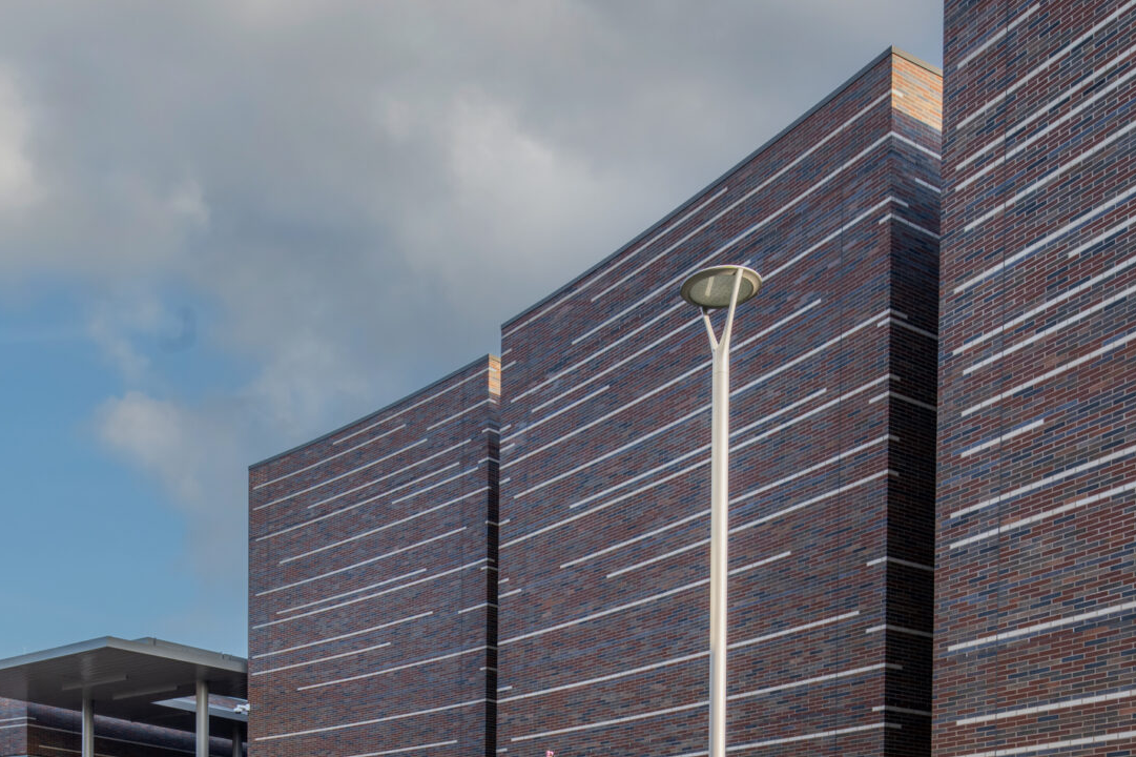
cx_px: 518
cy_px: 432
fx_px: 1136
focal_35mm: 36
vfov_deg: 36.8
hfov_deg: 53.1
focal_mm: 19
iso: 100
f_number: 11
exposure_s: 1/20
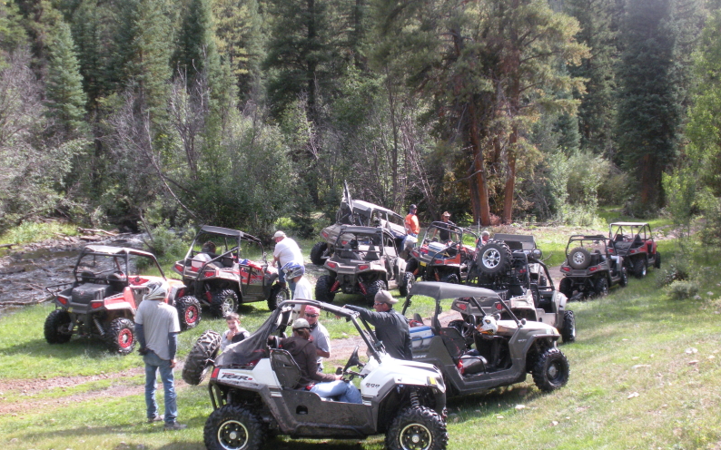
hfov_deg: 42.7
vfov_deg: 27.4
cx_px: 359
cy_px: 240
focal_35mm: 47
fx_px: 923
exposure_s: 1/250
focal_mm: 7.7
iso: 202
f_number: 4
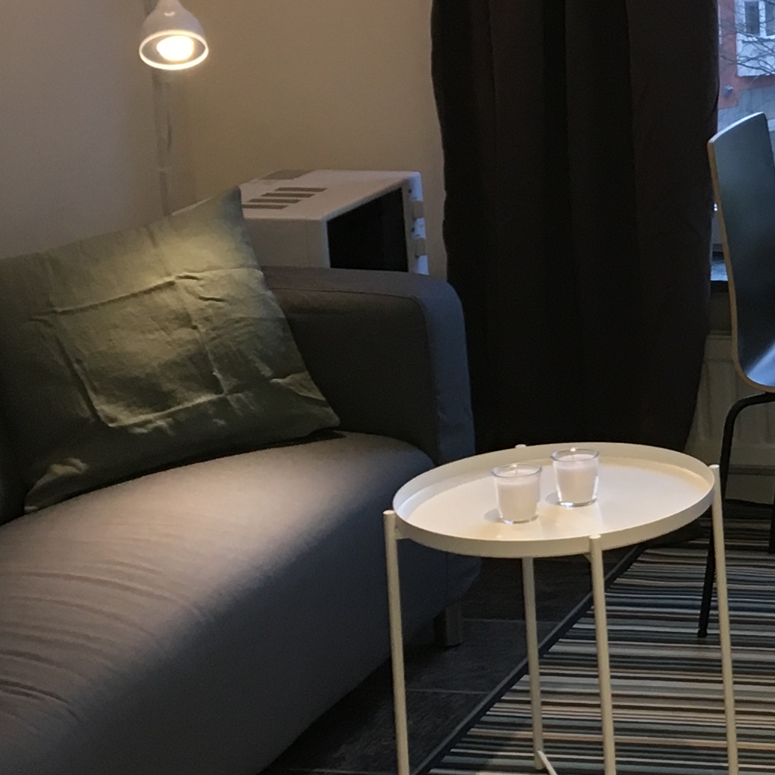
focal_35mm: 100
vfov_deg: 17.4
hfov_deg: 16.2
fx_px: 2533
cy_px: 279
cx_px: 1085
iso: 80
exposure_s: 1/33
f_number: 2.2
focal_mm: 4.15
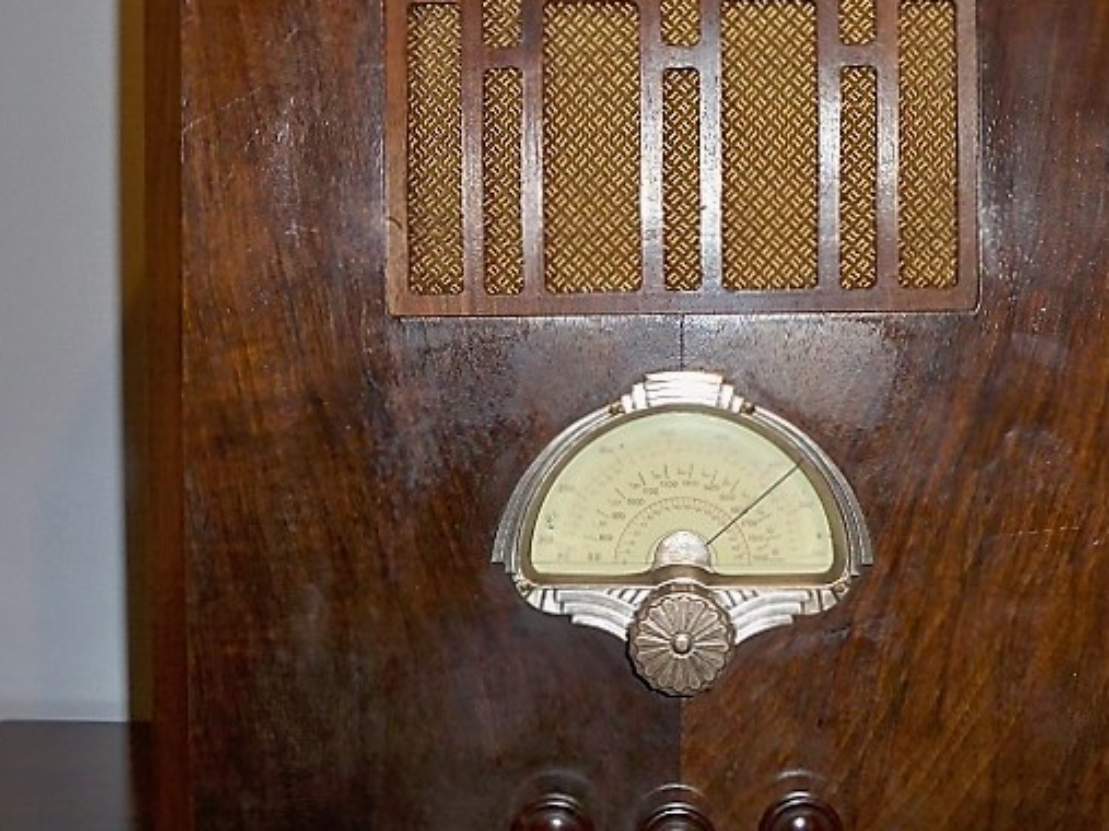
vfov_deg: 23.6
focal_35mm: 62
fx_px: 1986
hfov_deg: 31.1
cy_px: 325
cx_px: 670
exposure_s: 1/30
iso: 200
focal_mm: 6.3
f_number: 3.1
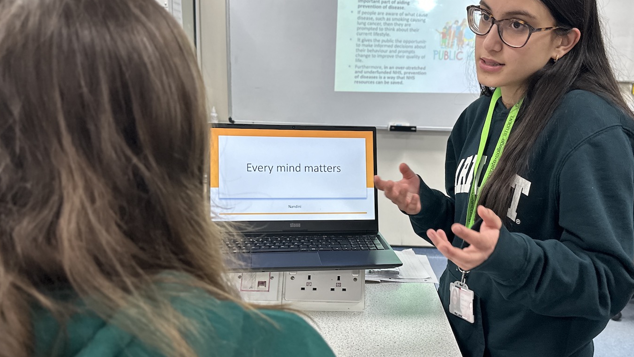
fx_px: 622
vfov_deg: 31.9
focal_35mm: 37
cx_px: 368
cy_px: 207
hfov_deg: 53.8
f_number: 1.78
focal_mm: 6.86
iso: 200
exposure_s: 1/120
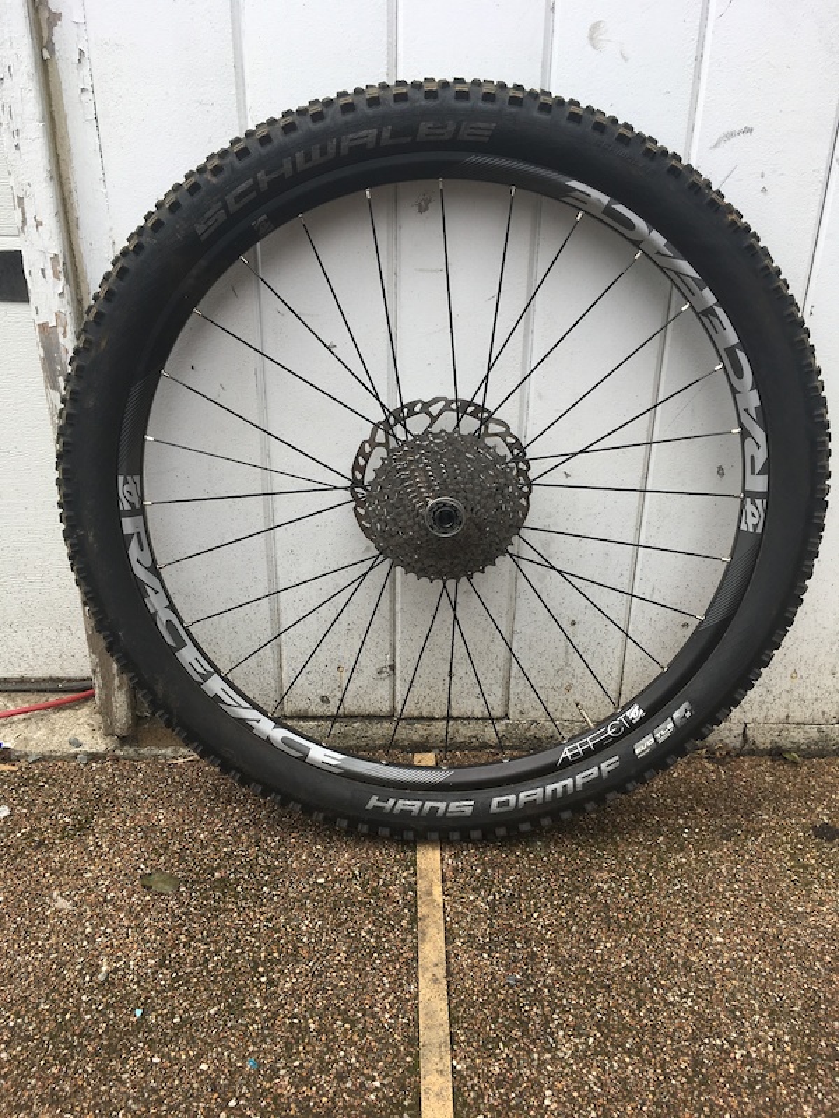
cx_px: 420
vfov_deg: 61.7
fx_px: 937
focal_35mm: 29
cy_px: 559
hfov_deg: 48.2
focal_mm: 4.15
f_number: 2.2
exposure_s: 1/420
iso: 25
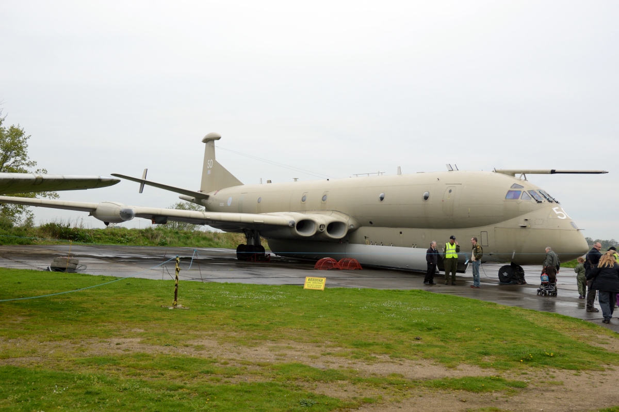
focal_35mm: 36
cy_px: 206
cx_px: 310
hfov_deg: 53.2
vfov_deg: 36.8
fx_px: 618
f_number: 7.1
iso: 100
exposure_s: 1/200
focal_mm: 24
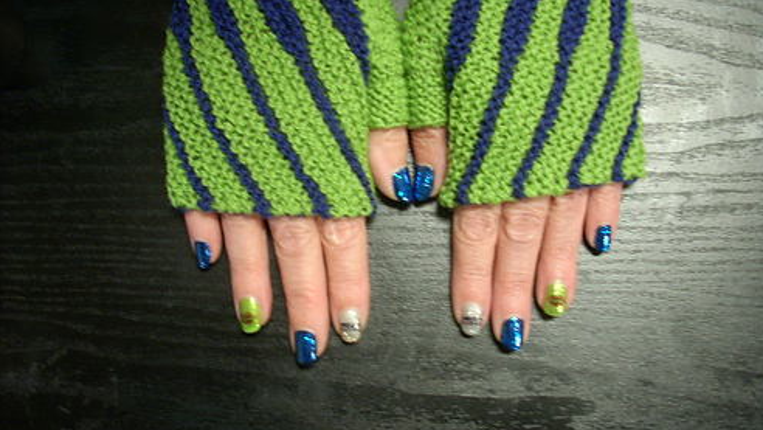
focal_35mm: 41
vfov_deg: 29.0
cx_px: 386
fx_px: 830
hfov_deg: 49.4
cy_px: 190
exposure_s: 1/10.4
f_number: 2.8
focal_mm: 6.2
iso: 200
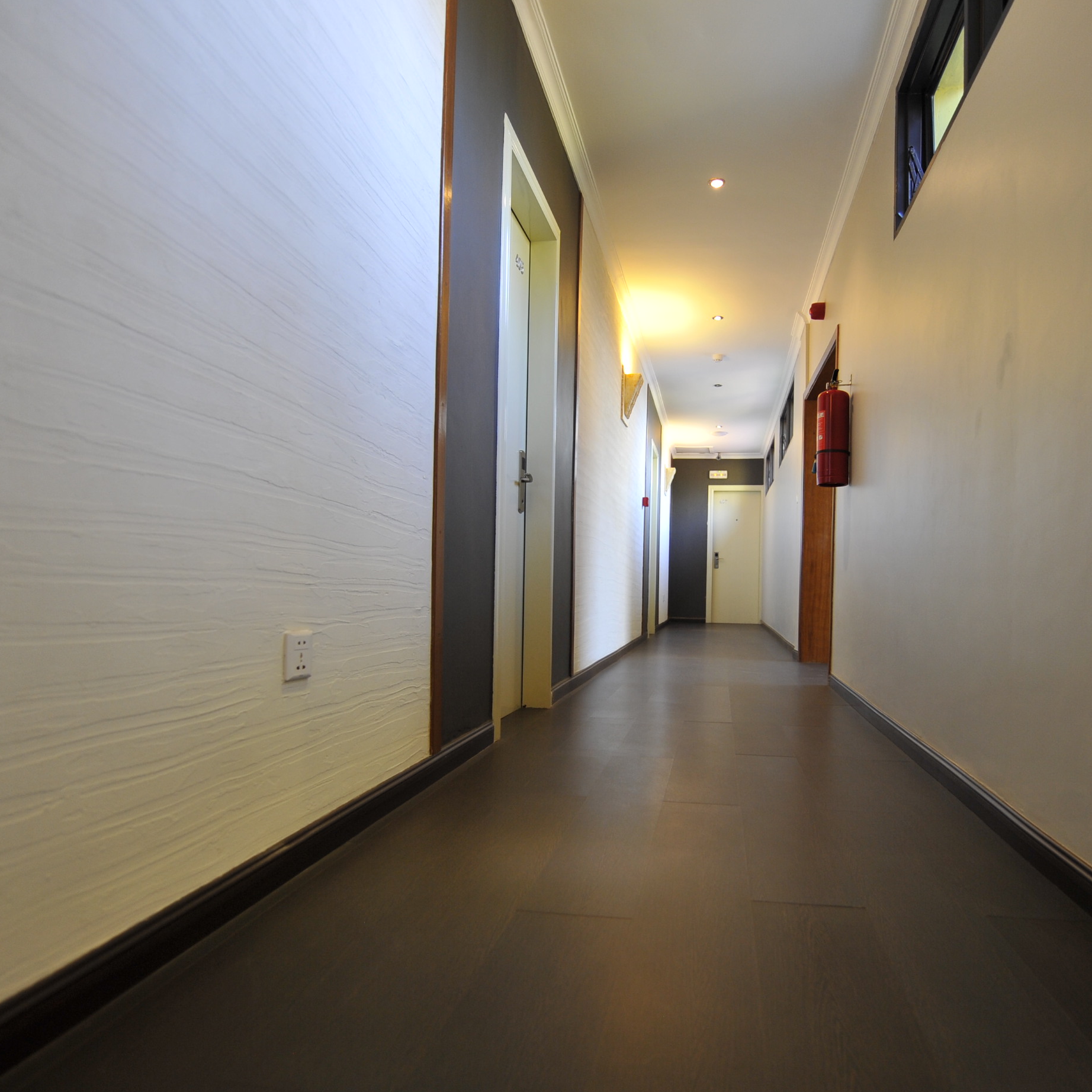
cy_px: 589
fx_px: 785
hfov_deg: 69.3
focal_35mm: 22
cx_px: 616
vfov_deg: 69.5
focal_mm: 15
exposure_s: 1/40
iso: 640
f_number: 2.8
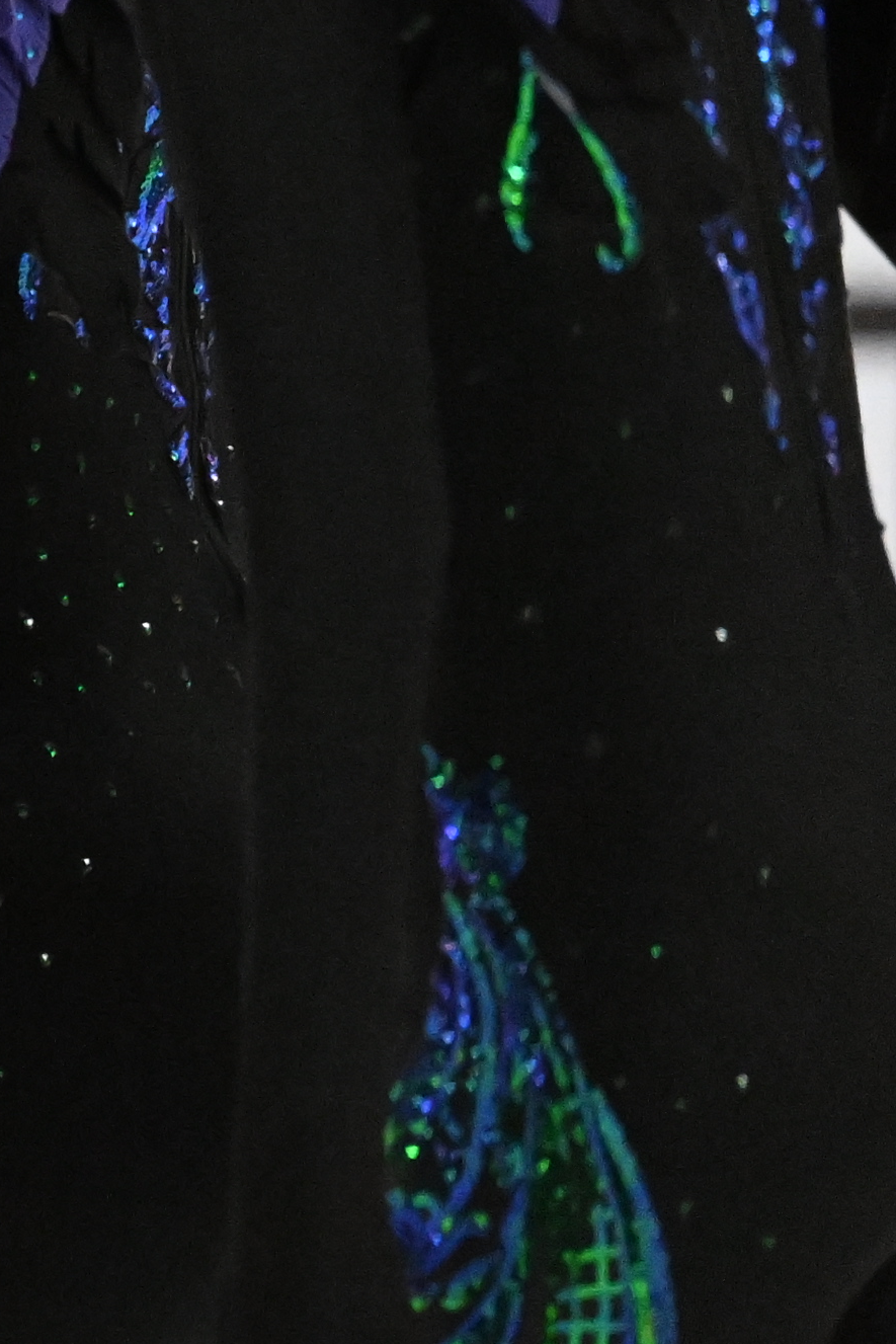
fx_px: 34820
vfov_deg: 2.2
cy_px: 232
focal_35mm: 933
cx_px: -1979
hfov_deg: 1.5
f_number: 3.5
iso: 8000
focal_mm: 200
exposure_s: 1/640
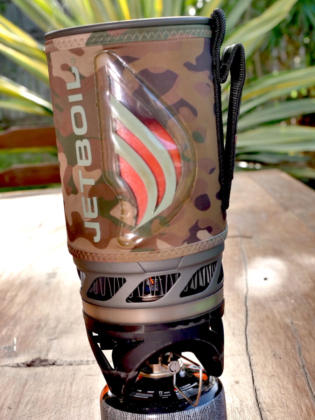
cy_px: 210
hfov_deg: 34.3
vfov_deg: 44.8
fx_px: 510
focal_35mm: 42
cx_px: 158
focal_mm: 21
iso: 200
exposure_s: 1/250
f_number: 5
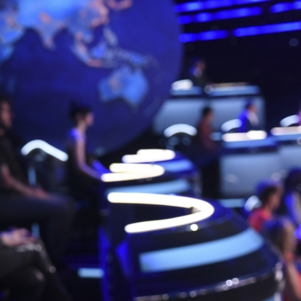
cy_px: 158
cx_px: -95
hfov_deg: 18.7
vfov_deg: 20.2
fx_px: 846
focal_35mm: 86
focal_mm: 38
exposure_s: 1/160
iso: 2000
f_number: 4.5
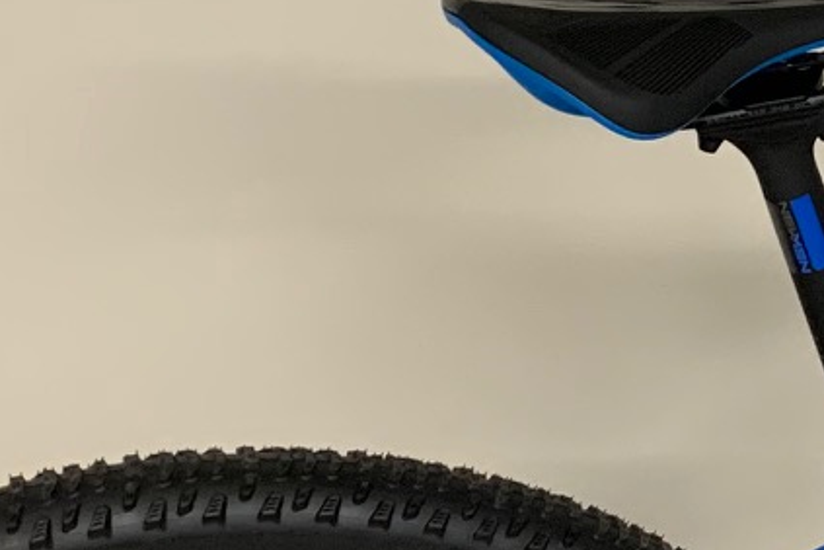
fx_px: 2952
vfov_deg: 10.6
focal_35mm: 129
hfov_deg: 15.3
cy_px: 324
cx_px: 980
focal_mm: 4.25
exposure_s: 1/50
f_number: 1.8
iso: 200
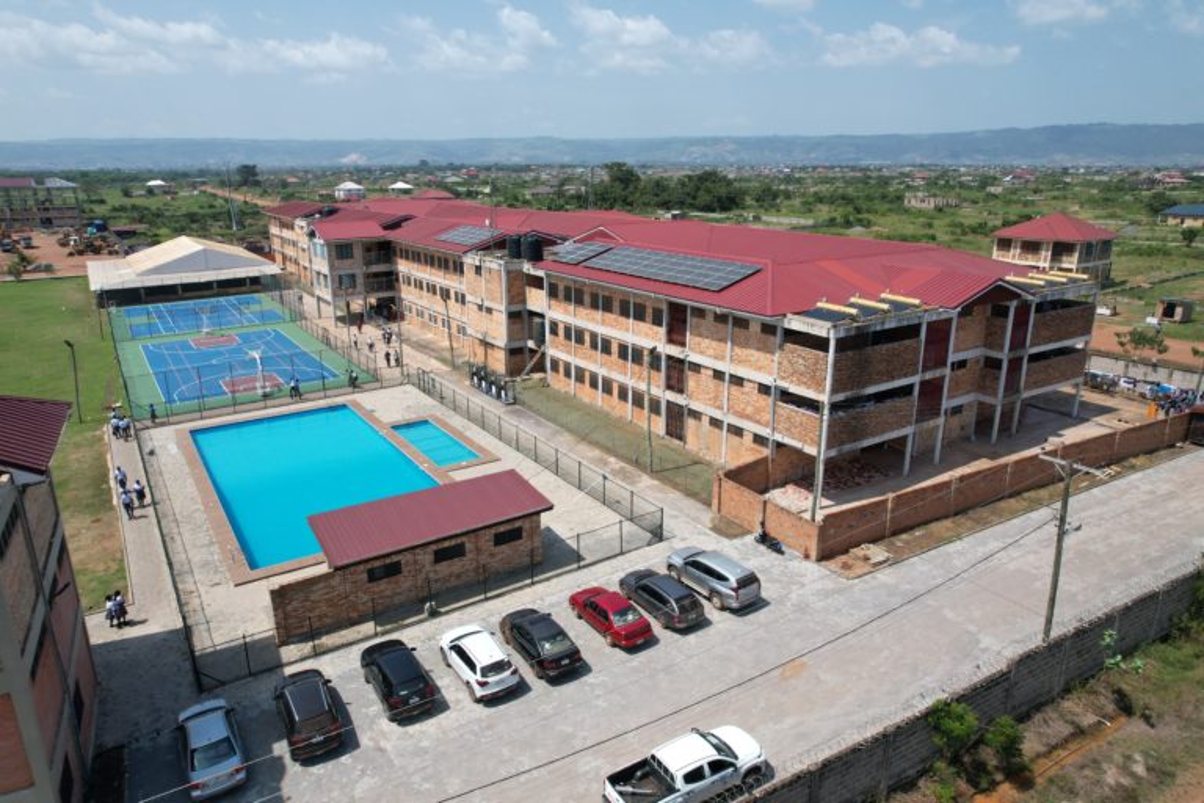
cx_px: 602
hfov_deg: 78.6
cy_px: 402
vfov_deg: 57.2
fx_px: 736
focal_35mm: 22
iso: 100
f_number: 2.8
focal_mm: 8.38
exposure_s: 1/2000
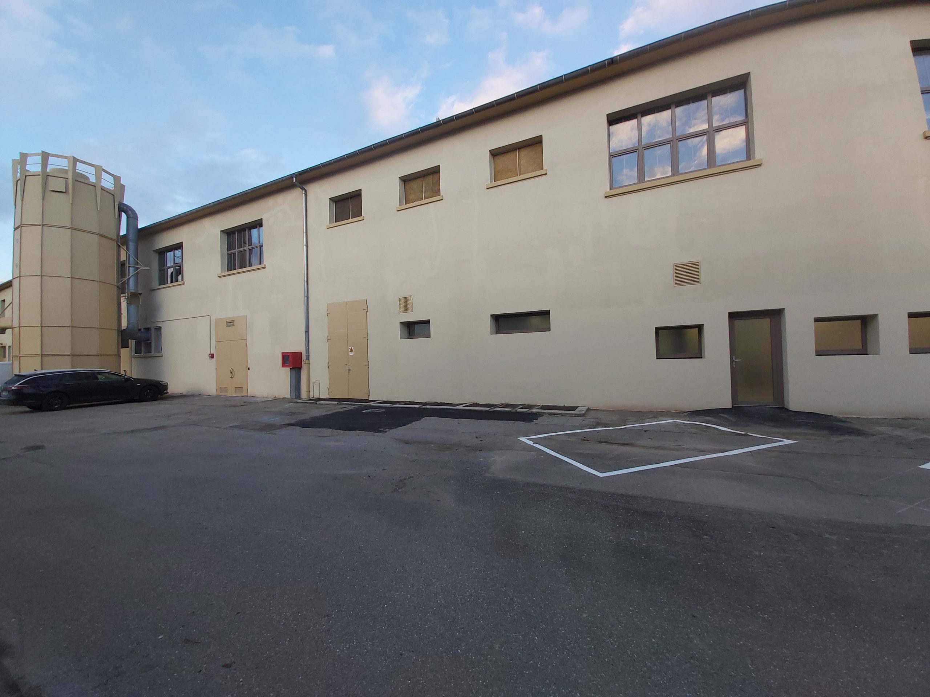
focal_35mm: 12
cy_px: 348
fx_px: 322
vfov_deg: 94.5
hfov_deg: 110.5
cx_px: 465
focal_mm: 1.42
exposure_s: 1/100
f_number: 2.2
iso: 40
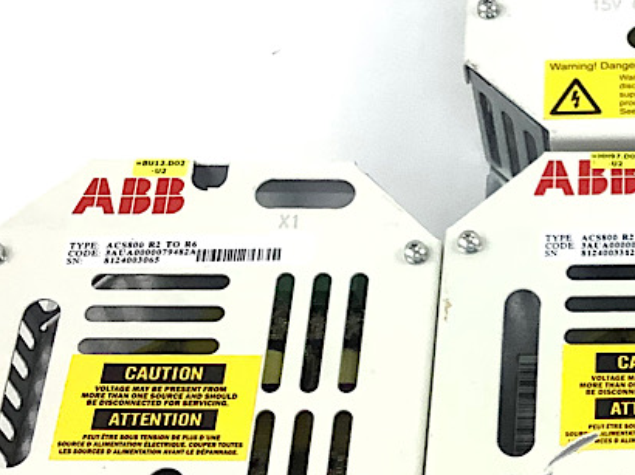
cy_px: 314
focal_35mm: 90
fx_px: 1650
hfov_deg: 20.8
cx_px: 682
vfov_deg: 16.4
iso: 80
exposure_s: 1/100
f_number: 2.4
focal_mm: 3.3
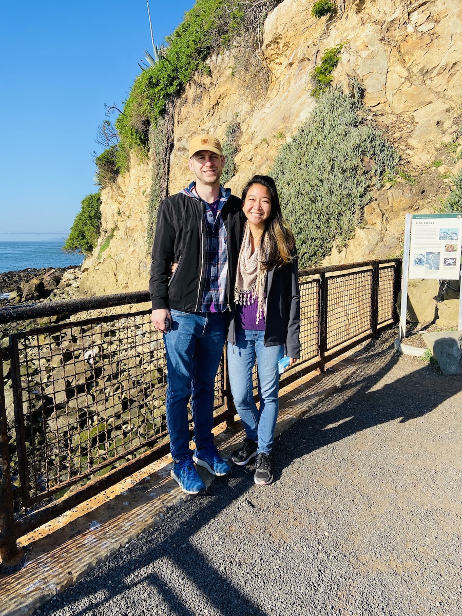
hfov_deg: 53.1
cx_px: 231
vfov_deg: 67.3
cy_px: 308
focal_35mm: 26
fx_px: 463
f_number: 1.8
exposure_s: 1/2105
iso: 32
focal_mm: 4.25
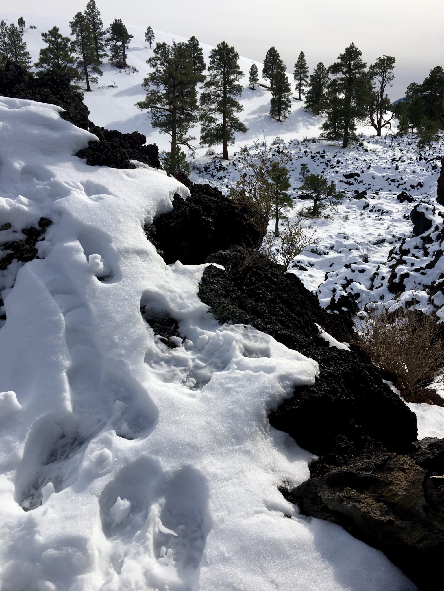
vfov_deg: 61.7
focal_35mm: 29
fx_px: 496
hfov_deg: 48.2
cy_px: 296
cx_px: 222
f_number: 2.2
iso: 25
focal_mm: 4.15
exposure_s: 1/3077
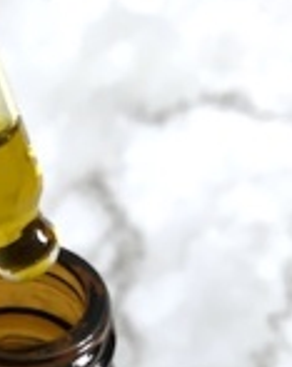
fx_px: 899
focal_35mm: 83
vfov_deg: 21.5
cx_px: -12
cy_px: 432
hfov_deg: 17.9
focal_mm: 4.25
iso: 100
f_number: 1.8
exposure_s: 1/122
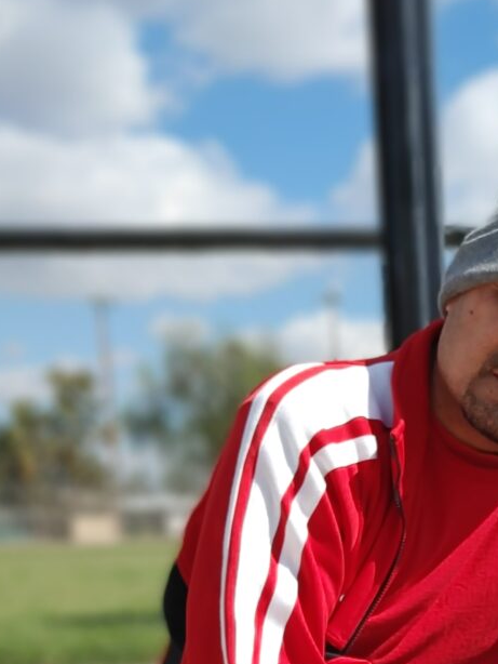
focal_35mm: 65
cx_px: 546
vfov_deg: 27.7
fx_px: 1246
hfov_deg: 21.5
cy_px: 698
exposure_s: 1/1266
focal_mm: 4.81
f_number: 1.8
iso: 50
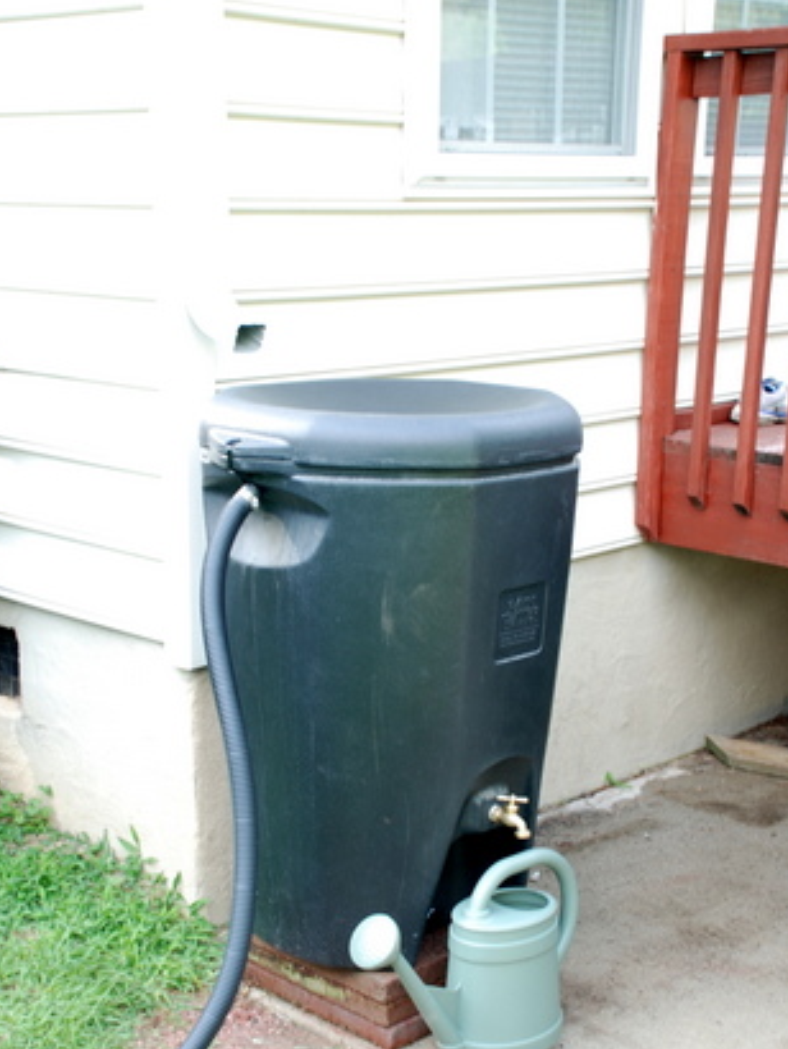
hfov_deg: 26.8
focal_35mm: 55
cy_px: 609
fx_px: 1655
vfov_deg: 35.1
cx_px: 395
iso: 100
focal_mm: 31
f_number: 4.2
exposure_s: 1/15
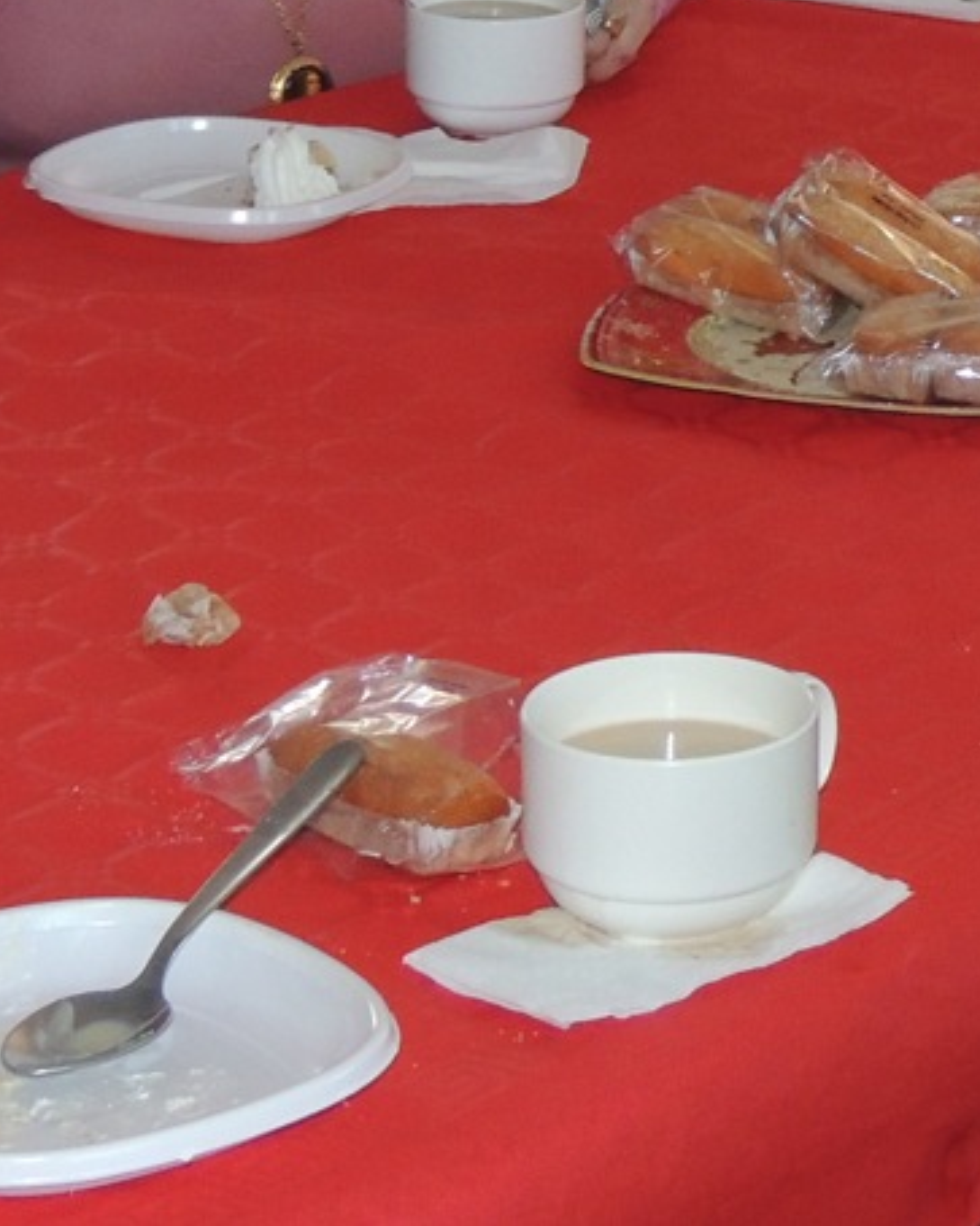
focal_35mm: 129
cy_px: -290
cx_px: 1118
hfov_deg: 11.8
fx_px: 4679
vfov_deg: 14.4
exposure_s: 1/50
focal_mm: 7.1
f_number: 3.3
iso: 400
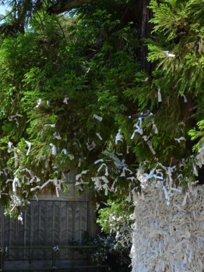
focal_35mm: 102
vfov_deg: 19.2
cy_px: 165
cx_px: 198
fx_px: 801
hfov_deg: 14.3
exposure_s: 1/250
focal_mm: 26
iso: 100
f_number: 6.3
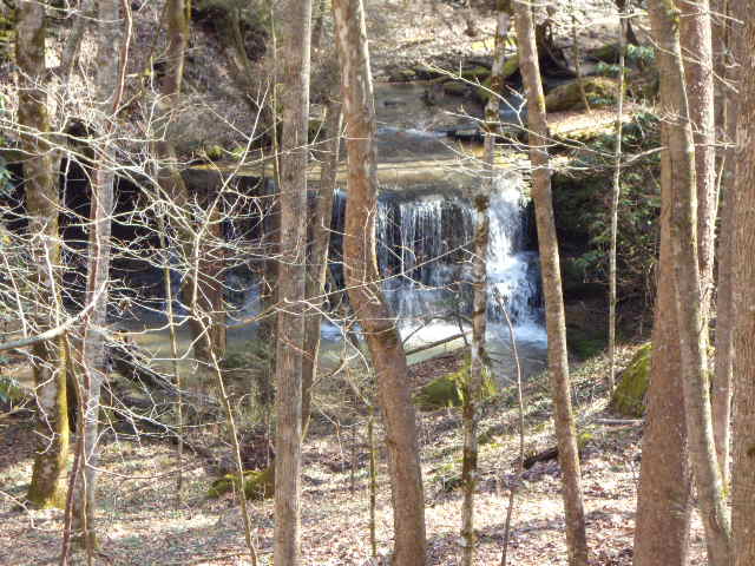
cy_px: 283
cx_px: 378
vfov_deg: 14.6
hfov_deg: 19.4
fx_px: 2203
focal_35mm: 101
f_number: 5.6
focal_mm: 21.6
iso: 320
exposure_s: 1/60
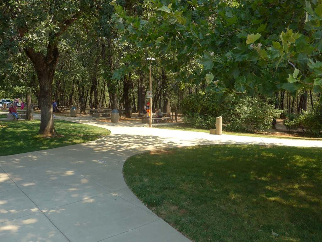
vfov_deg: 48.2
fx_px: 270
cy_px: 121
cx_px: 161
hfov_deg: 61.7
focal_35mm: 29
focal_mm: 6
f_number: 2.8
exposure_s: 1/400
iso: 80
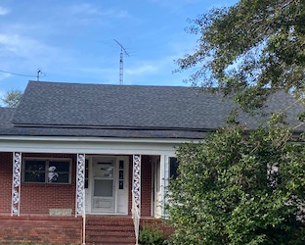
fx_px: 470
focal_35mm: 52
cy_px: 172
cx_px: 84
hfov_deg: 35.3
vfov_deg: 28.9
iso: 32
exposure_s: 1/685
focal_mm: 4.25
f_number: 1.8
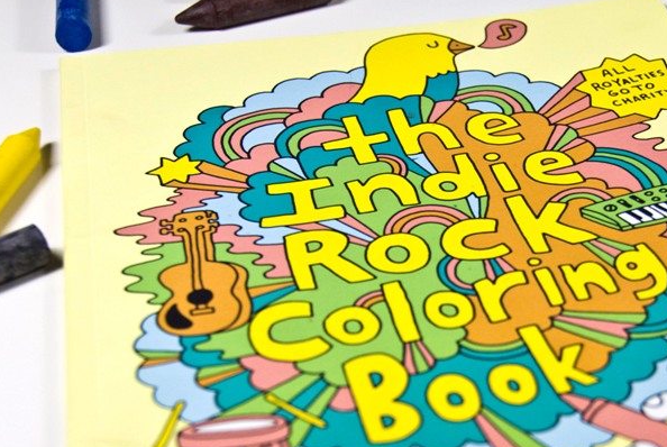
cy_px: 319
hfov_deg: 23.0
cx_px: 450
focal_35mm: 88
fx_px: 1633
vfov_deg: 15.5
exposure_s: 1/160
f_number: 4.2
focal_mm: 36
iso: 200
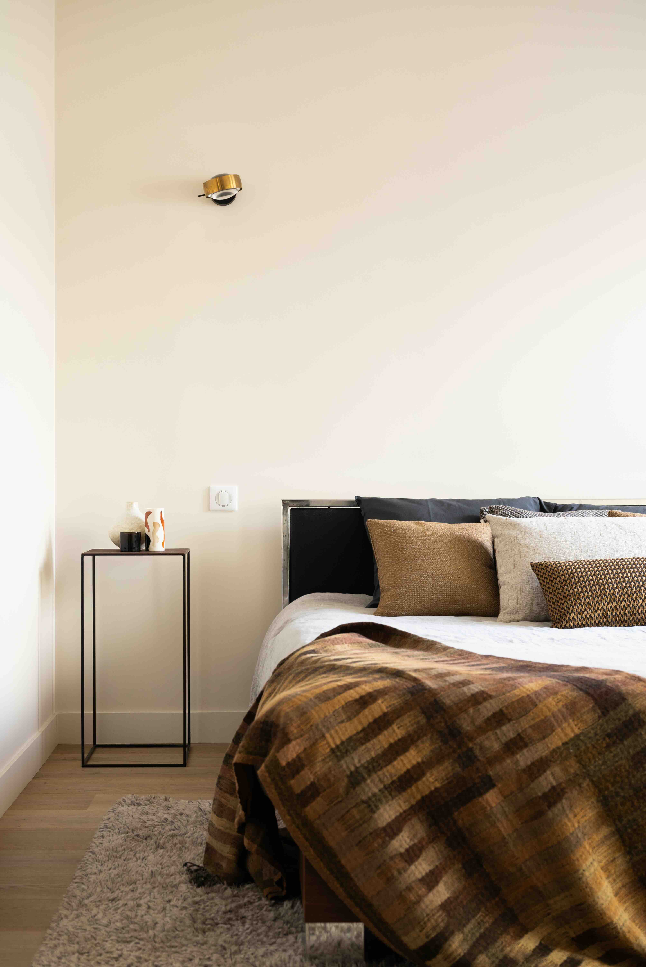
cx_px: 323
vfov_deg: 41.1
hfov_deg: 28.1
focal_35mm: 48
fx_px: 1291
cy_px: 484
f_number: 6.3
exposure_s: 1/20
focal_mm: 48
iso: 500
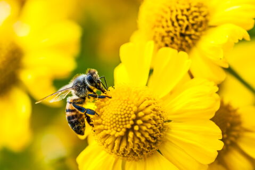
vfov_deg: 13.0
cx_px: 128
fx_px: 743
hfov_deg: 19.5
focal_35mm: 105
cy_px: 85
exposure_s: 1/500
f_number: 11
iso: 1000
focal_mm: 105
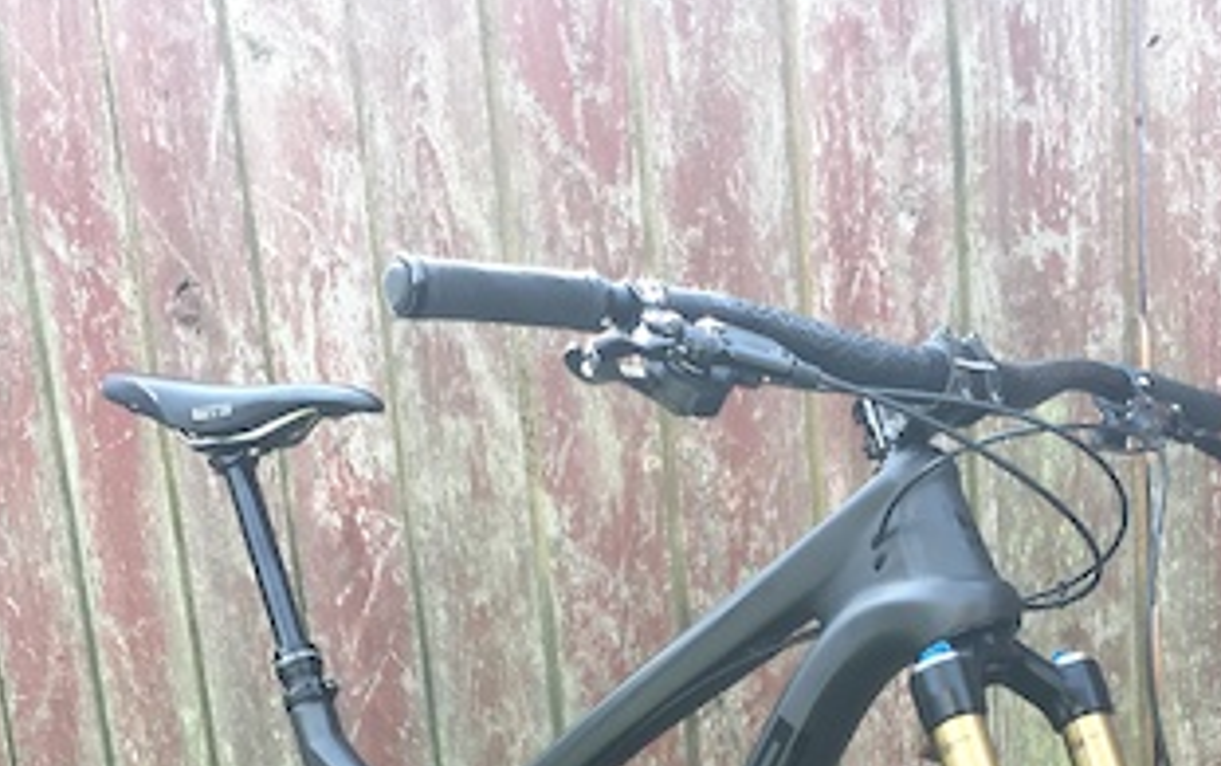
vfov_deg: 15.3
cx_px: 770
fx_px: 2631
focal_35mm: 79
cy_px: 1139
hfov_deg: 26.0
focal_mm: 4.15
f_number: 2.2
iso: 25
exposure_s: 1/120
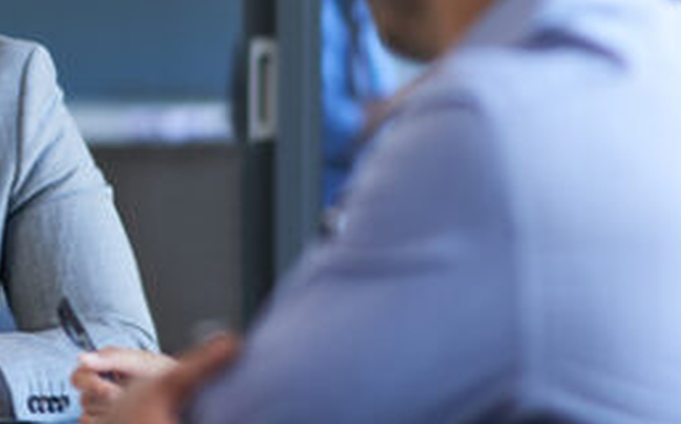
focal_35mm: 235
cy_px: 117
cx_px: -19
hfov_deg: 8.9
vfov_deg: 5.6
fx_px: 4357
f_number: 2
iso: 125
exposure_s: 1/200
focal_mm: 85
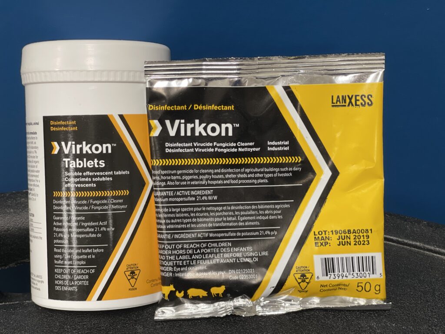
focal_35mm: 64
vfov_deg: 22.9
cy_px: 167
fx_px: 823
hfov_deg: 30.3
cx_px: 222
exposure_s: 1/63
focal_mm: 7.5
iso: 200
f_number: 2.2
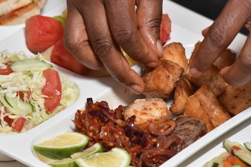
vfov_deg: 5.2
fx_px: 1827
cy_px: 84
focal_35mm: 262
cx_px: 116
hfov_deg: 7.9
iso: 2000
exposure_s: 1/200
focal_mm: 170
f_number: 7.1
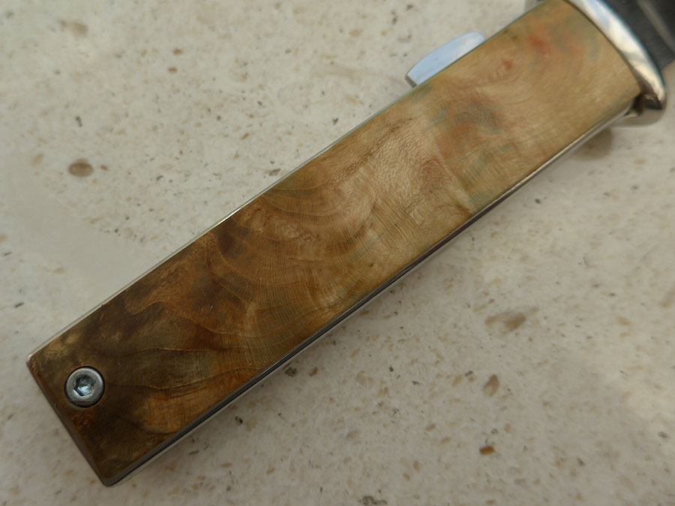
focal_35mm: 29
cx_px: 338
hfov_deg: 61.7
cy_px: 253
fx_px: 565
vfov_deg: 48.2
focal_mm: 6
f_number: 2.8
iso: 80
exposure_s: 1/160
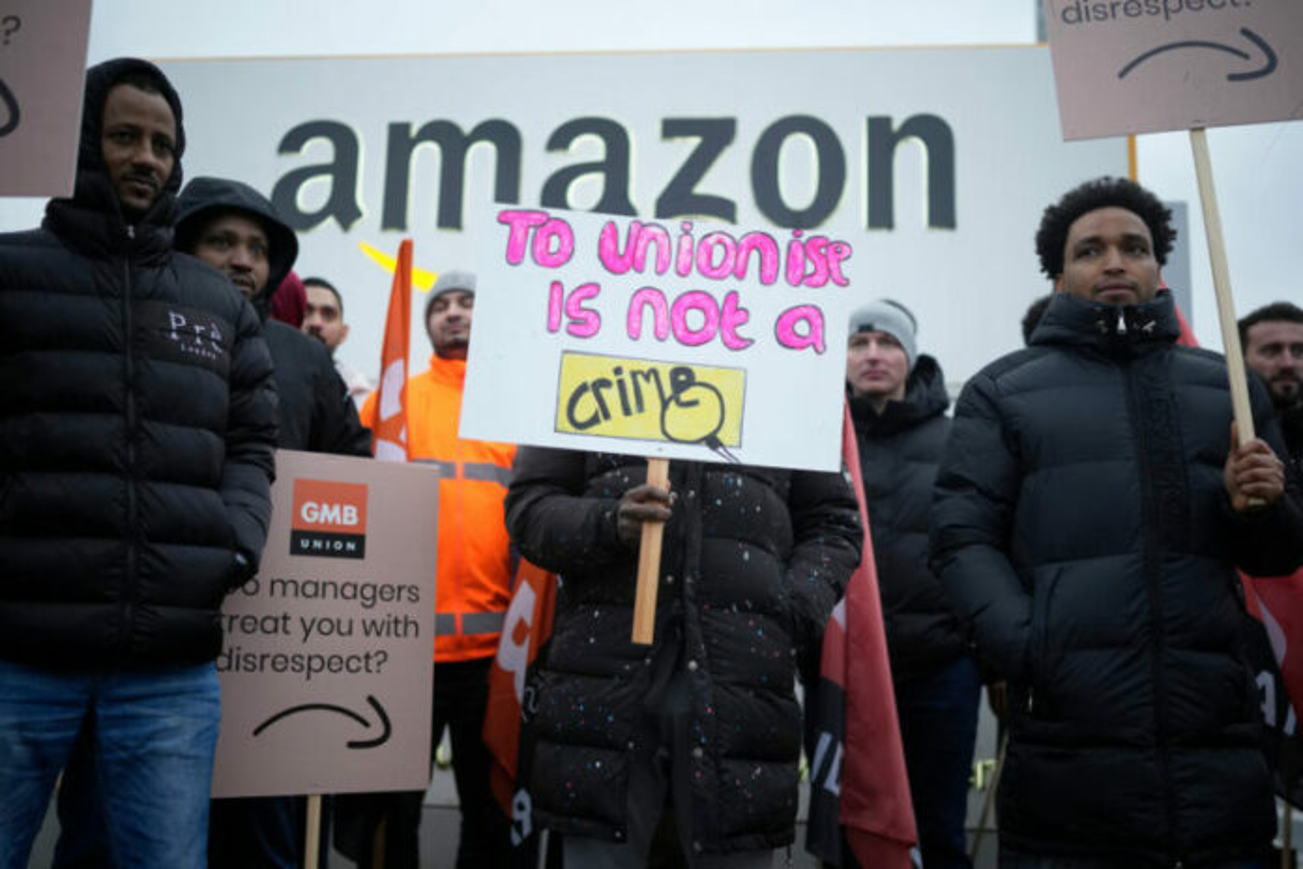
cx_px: 652
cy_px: 434
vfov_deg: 37.9
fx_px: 1267
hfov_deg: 54.4
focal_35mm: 35
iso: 500
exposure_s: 1/350
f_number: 1.4
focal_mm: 35
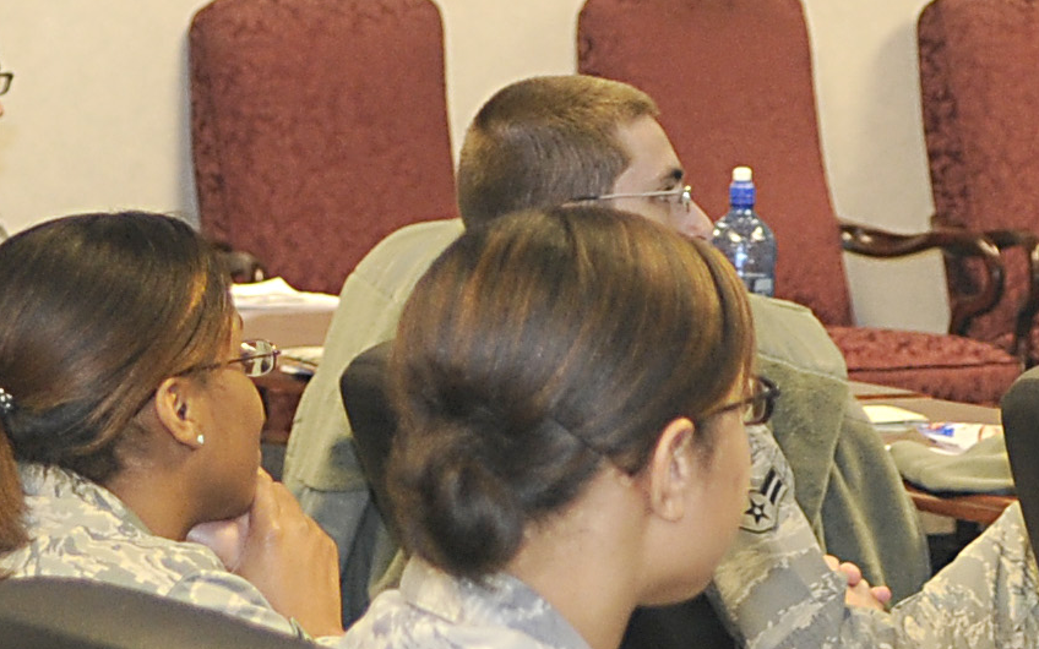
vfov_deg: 5.3
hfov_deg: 8.4
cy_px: -2
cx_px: 1279
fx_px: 6994
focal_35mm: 247
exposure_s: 1/60
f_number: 2.8
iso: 320
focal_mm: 32
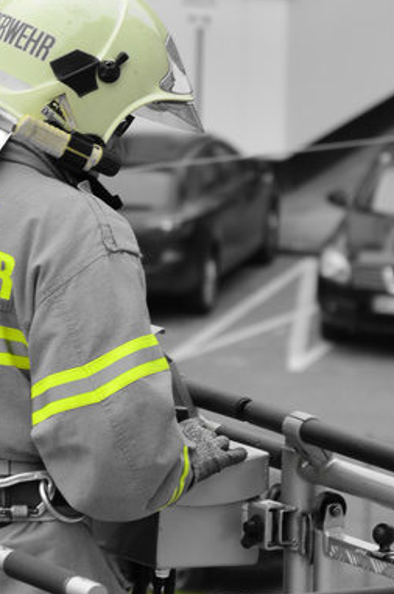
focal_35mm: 445
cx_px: 37
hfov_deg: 3.1
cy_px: 294
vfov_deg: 4.6
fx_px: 7345
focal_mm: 105
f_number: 6.3
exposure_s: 1/125
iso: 100
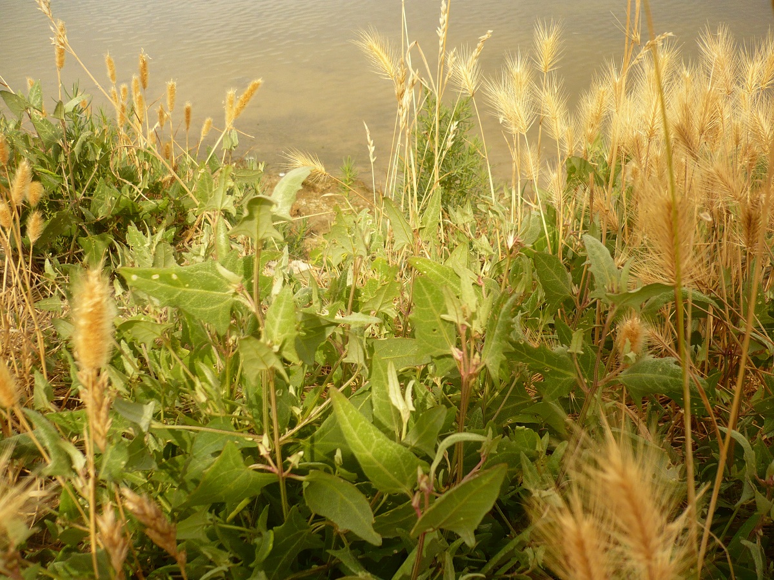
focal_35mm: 35
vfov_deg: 40.7
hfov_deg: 52.6
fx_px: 783
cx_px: 387
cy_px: 290
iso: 100
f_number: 2.8
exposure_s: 1/800
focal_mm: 5.8
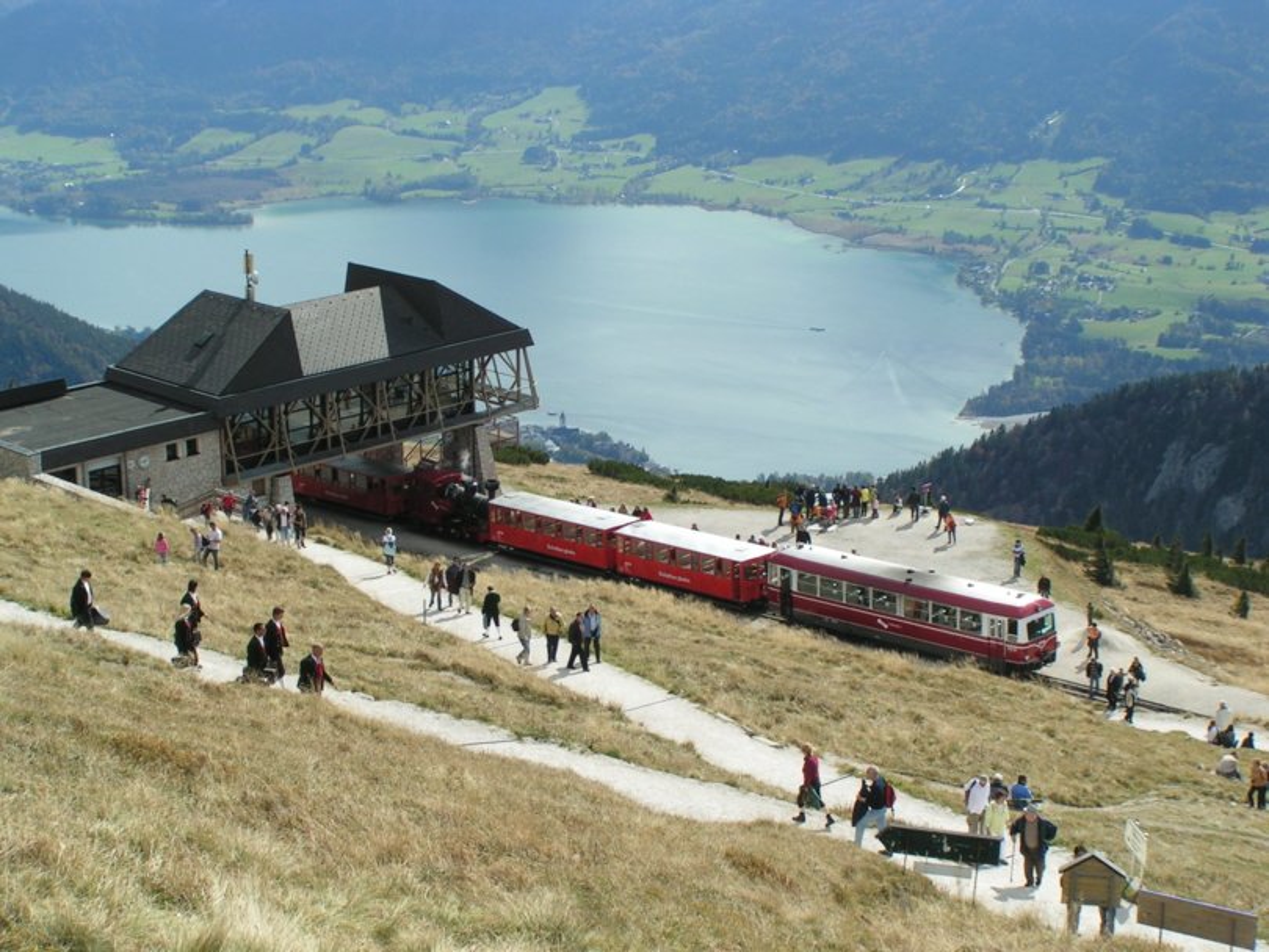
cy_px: 476
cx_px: 634
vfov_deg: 20.5
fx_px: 2640
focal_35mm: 72
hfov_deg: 27.0
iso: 50
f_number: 6.3
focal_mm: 11
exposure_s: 1/250
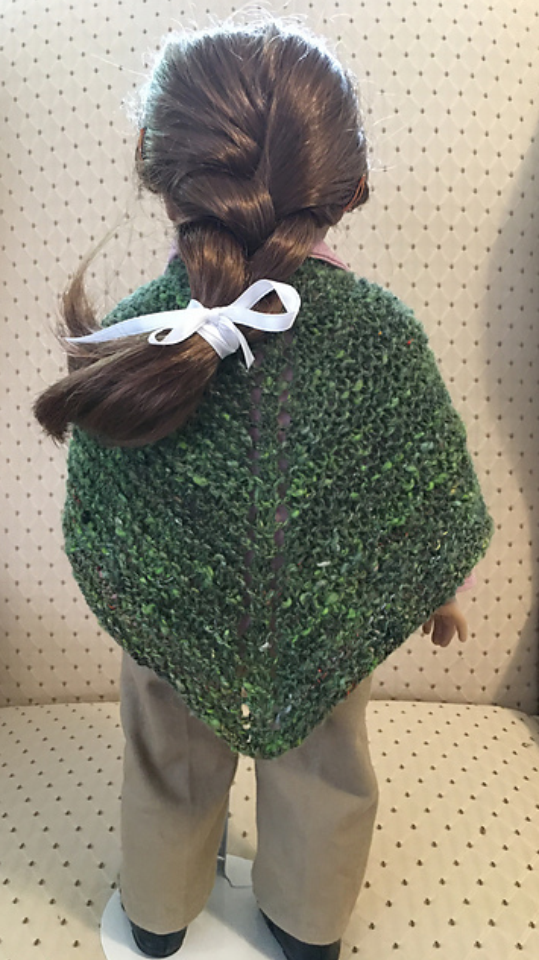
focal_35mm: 32
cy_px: 477
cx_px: 237
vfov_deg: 61.0
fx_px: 814
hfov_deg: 36.6
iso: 80
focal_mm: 4.15
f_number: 2.2
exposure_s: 1/4
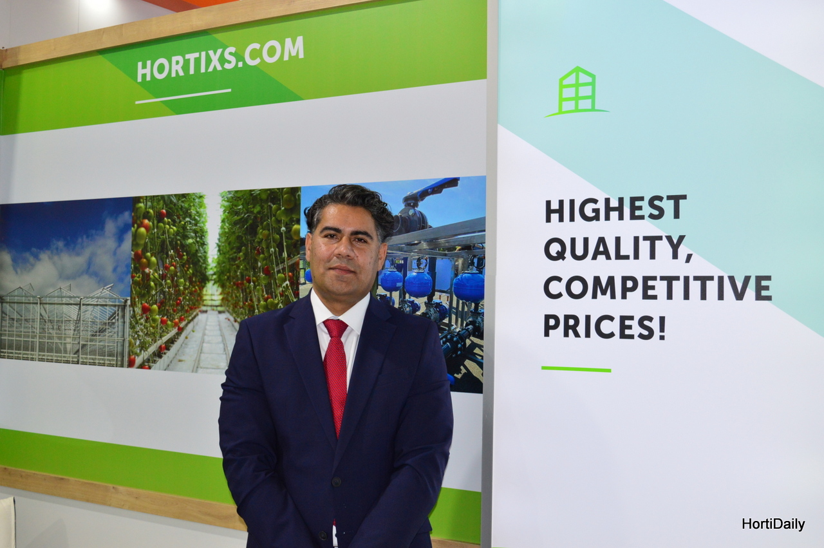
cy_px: 274
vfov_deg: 31.8
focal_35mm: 42
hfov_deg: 46.4
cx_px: 412
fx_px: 960
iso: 800
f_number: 6.3
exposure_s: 1/125
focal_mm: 28
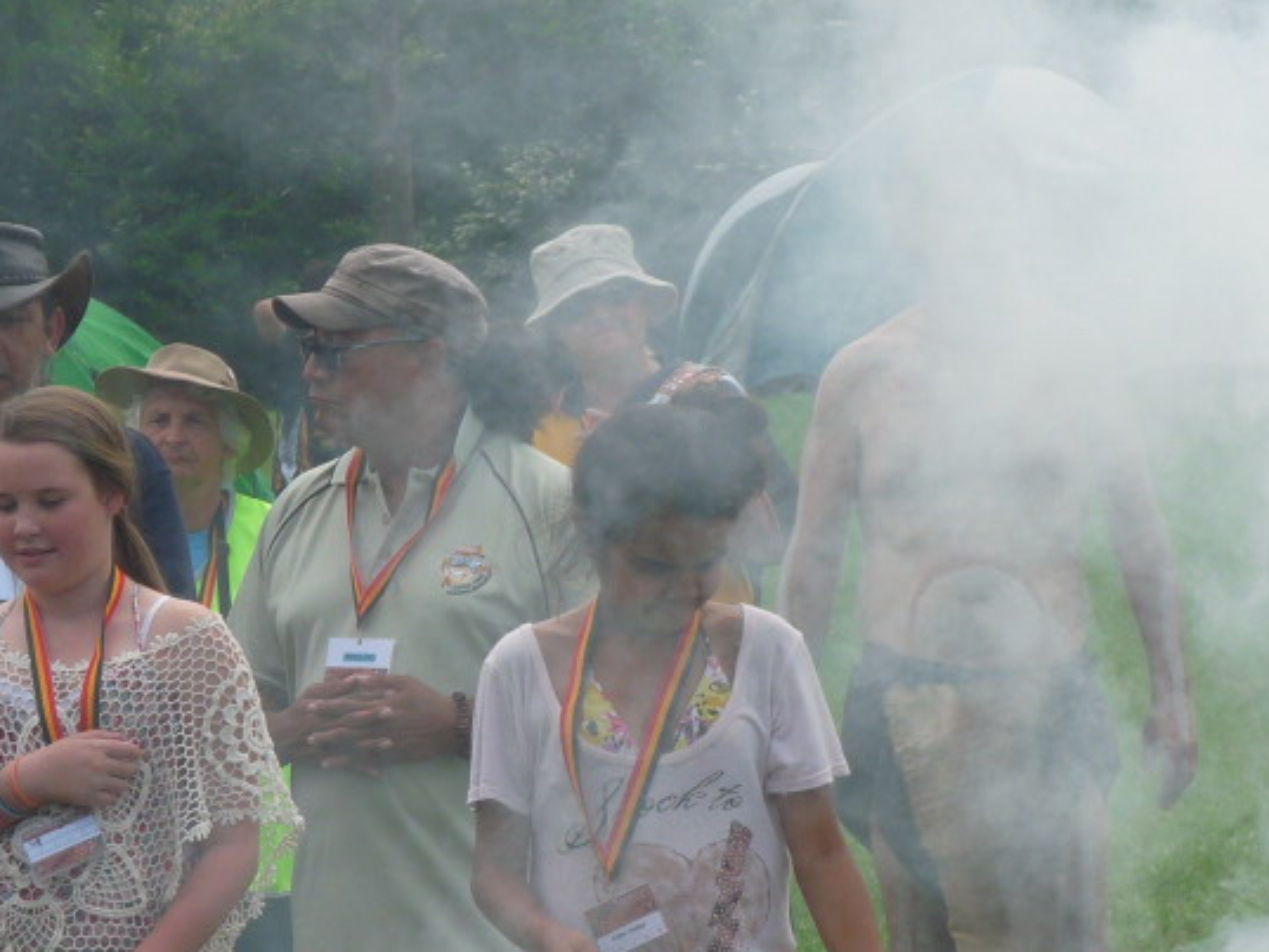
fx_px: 10707
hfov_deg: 6.8
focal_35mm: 292
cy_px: 487
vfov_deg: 5.1
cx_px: 560
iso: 125
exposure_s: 1/320
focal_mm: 24.5
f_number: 5.6
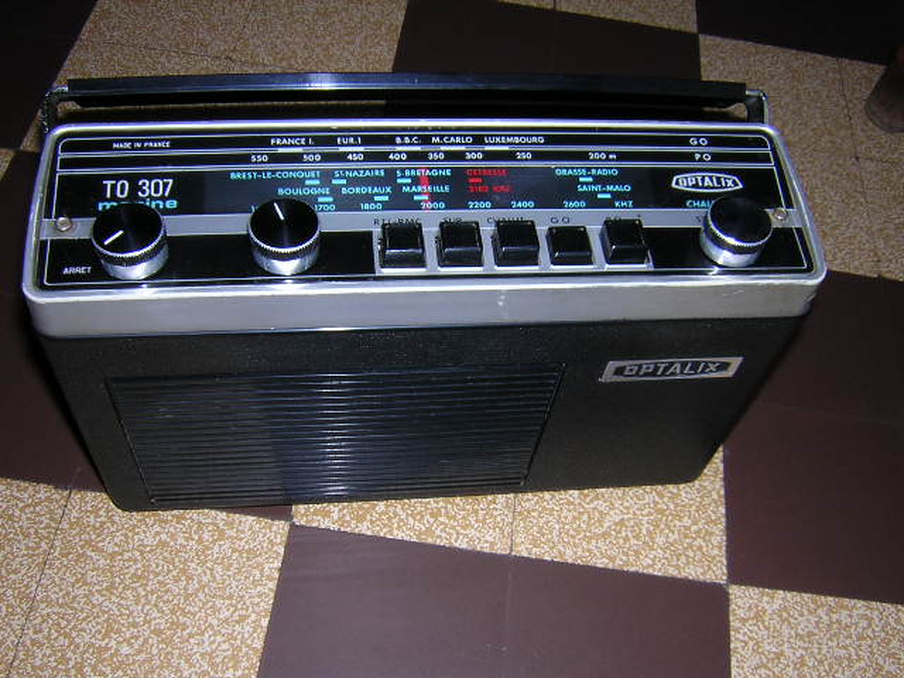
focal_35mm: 36
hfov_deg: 51.4
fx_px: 940
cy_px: 339
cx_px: 452
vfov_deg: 39.7
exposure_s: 1/60.1
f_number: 5.2
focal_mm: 4.7
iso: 100
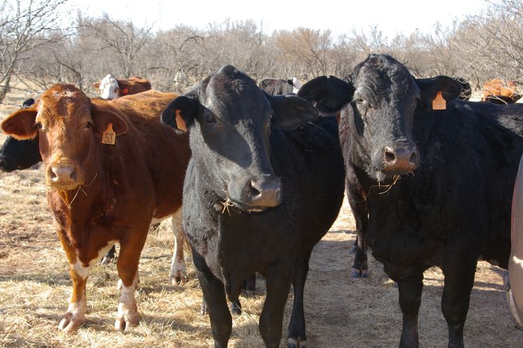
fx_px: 748
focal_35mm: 52
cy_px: 177
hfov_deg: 38.5
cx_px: 261
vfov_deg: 26.2
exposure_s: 1/180
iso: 200
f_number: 5.6
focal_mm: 31
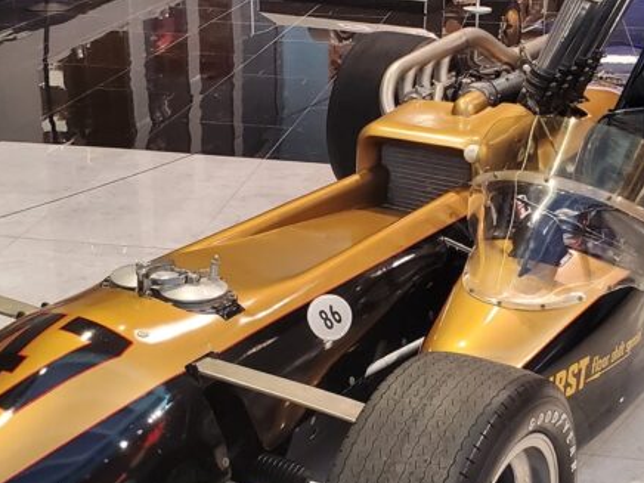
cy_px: 281
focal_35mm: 61
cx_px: 399
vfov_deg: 24.0
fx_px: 1135
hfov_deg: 31.6
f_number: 2.4
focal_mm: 4.3
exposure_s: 1/100
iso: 250
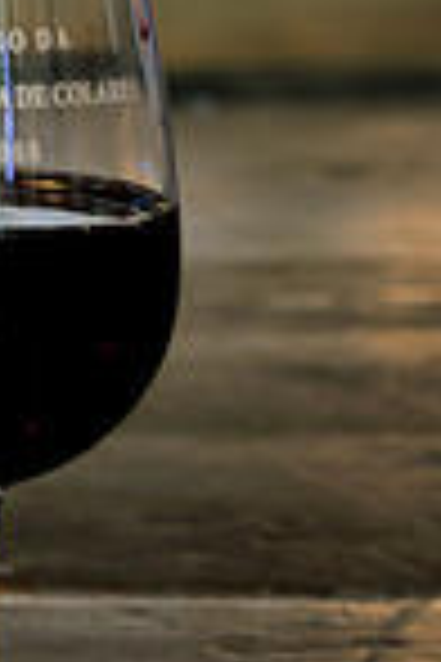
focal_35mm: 352
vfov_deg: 5.8
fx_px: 6467
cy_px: -414
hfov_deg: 3.8
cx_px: -774
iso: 100
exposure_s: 4
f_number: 8
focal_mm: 60
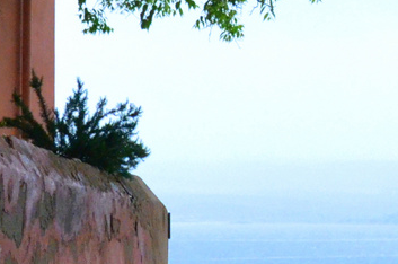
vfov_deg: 7.0
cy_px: -27
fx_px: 2141
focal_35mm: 194
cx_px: 361
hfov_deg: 10.6
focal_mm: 28
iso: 3200
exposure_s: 1/250
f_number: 8
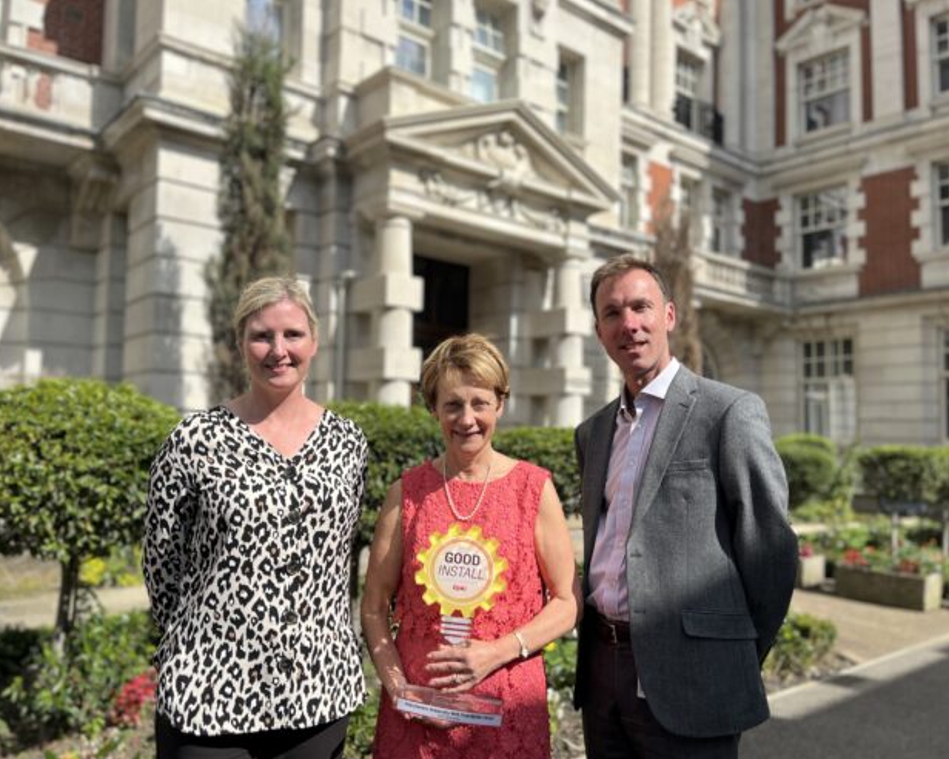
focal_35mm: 28
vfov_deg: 51.5
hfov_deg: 62.1
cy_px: 391
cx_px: 442
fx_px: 787
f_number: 1.6
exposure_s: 1/3413
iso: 50
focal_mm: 5.1
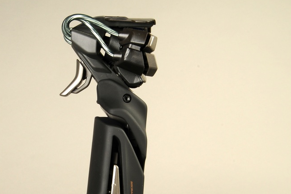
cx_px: 88
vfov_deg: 25.8
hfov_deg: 37.6
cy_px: 132
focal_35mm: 52
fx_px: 420
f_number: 18
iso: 200
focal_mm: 22
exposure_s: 1/80
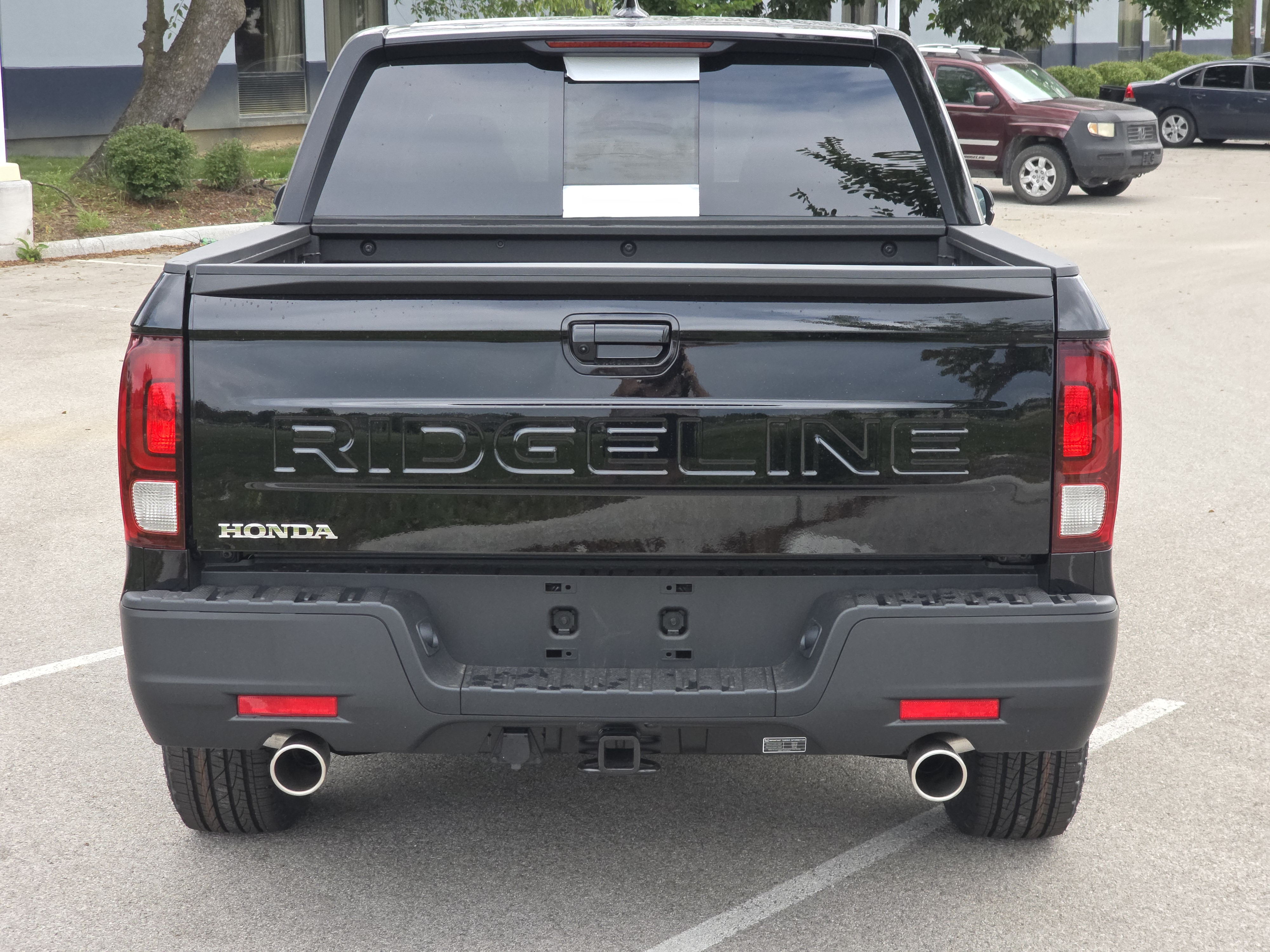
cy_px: 476
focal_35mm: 69
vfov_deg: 21.3
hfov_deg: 28.2
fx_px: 2531
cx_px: 635
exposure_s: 1/316
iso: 50
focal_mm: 7.9
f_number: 2.4
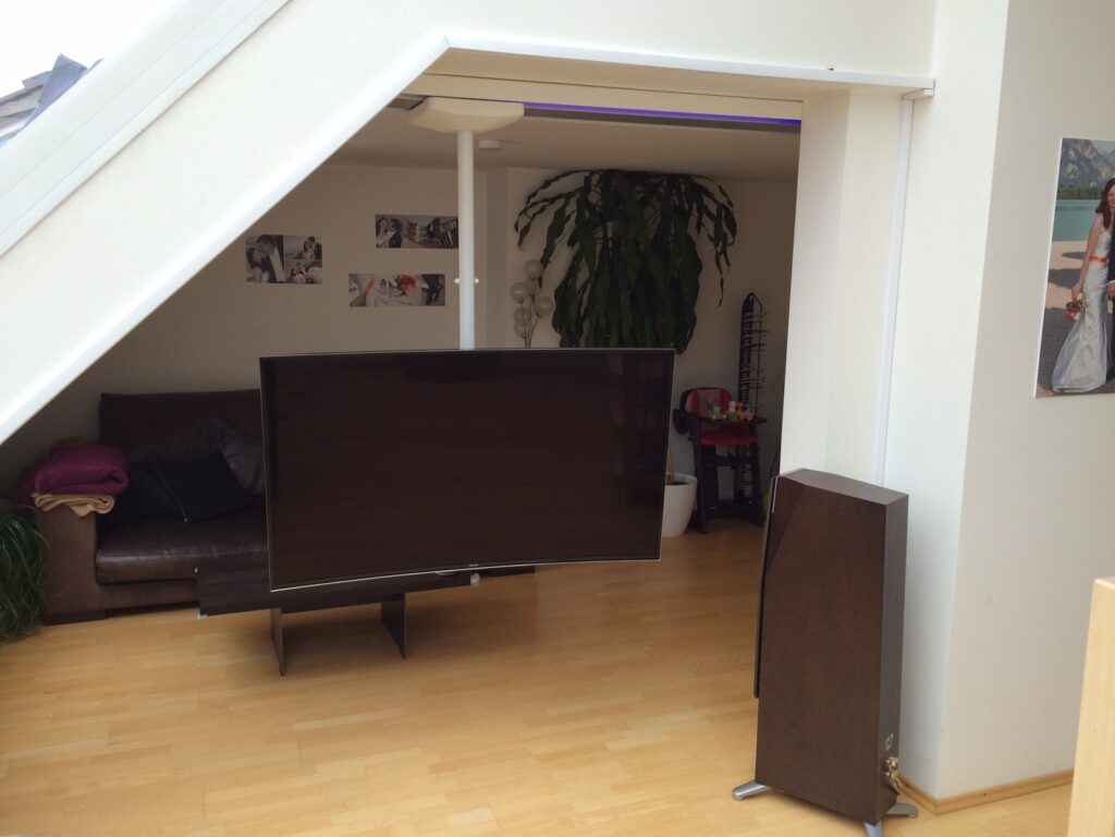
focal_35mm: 29
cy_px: 418
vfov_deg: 48.2
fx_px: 934
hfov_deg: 61.7
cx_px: 558
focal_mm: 4.15
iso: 40
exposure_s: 1/60
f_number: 2.2
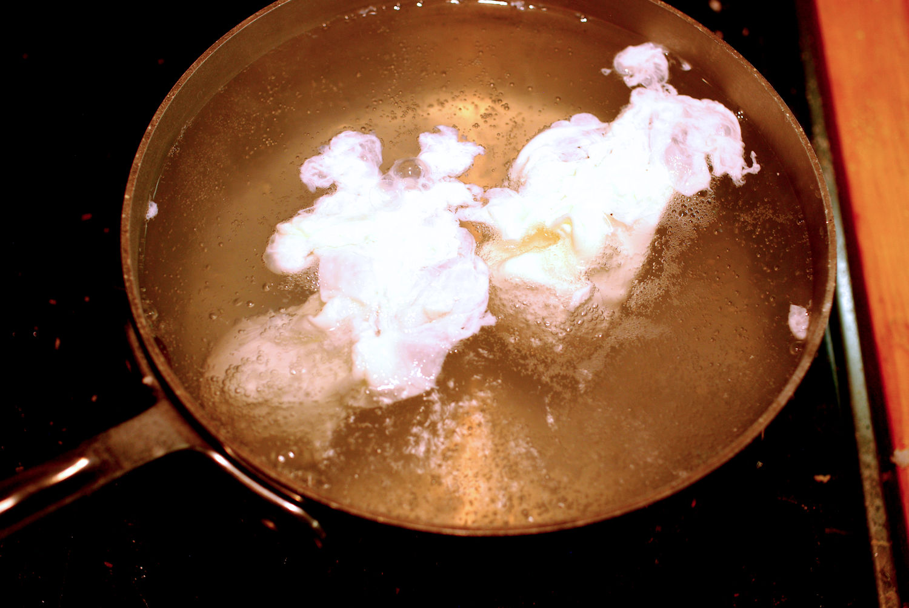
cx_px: 454
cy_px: 304
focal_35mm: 52
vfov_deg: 25.8
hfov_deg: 37.8
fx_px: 1327
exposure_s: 1/100
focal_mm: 35
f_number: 5
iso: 400
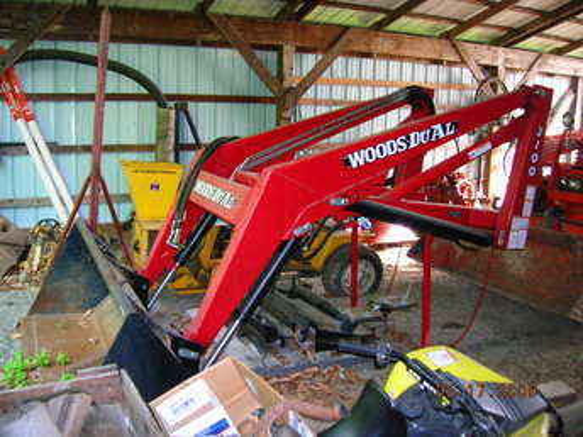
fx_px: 573
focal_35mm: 34
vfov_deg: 41.8
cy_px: 218
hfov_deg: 54.0
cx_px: 292
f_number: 2.9
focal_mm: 5.7
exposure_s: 1/60.1
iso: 200
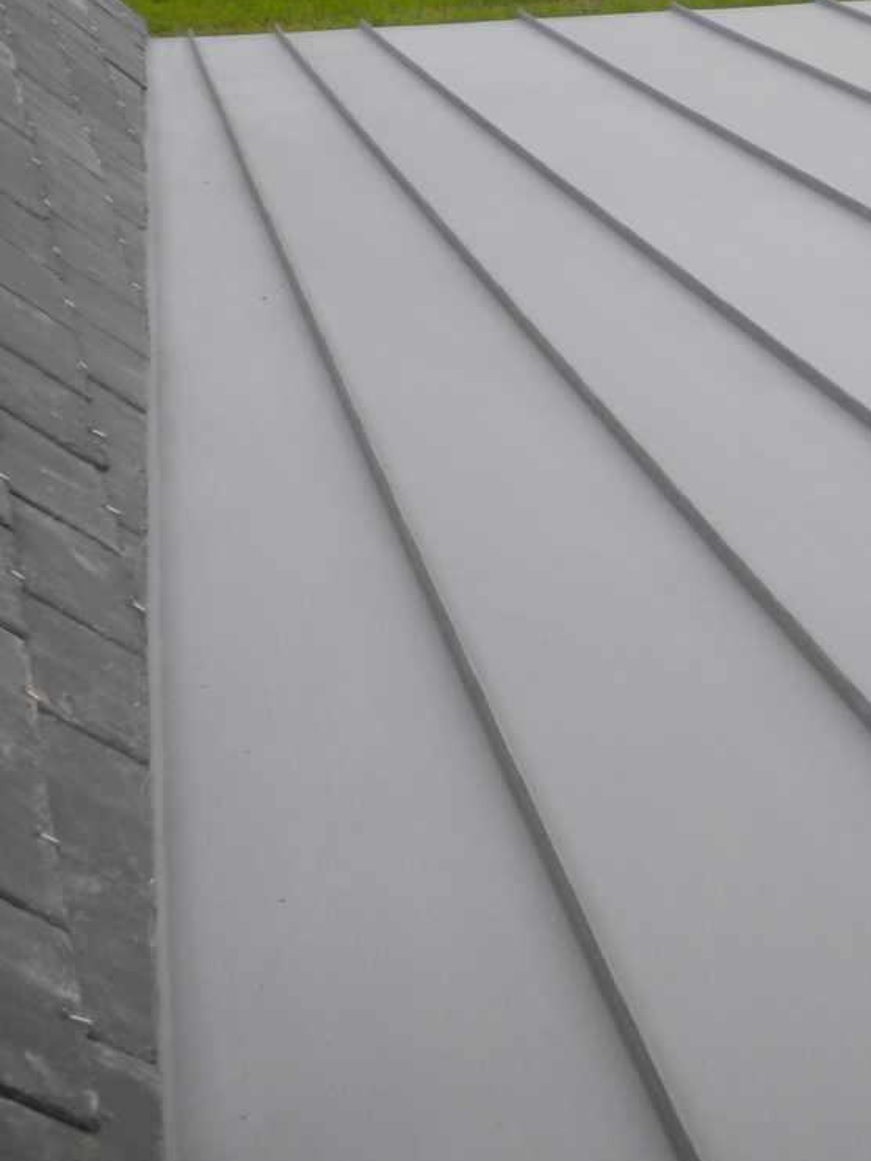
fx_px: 2113
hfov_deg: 22.8
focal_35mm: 63
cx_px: 758
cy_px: 298
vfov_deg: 30.2
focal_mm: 6.3
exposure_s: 1/365
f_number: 3.1
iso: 91
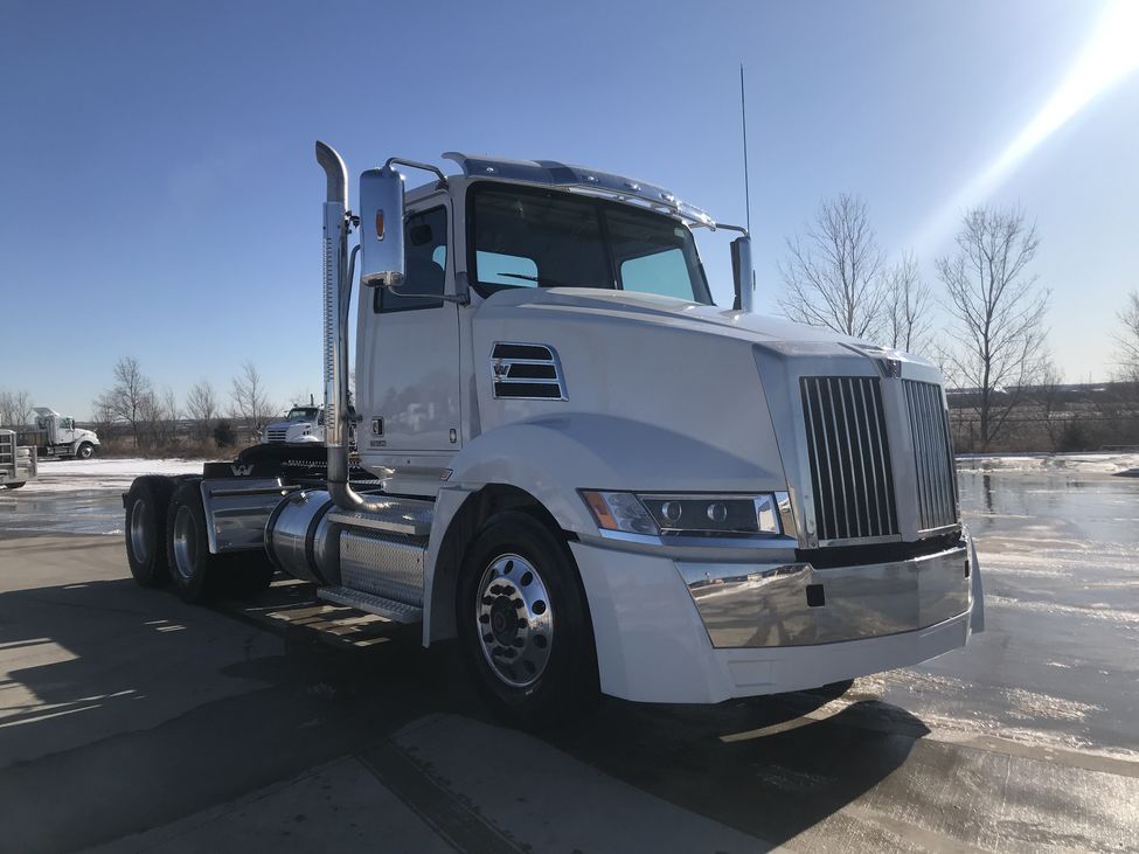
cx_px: 570
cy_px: 427
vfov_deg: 49.7
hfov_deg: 63.5
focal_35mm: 28
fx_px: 921
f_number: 1.8
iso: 20
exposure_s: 1/3546
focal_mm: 3.99
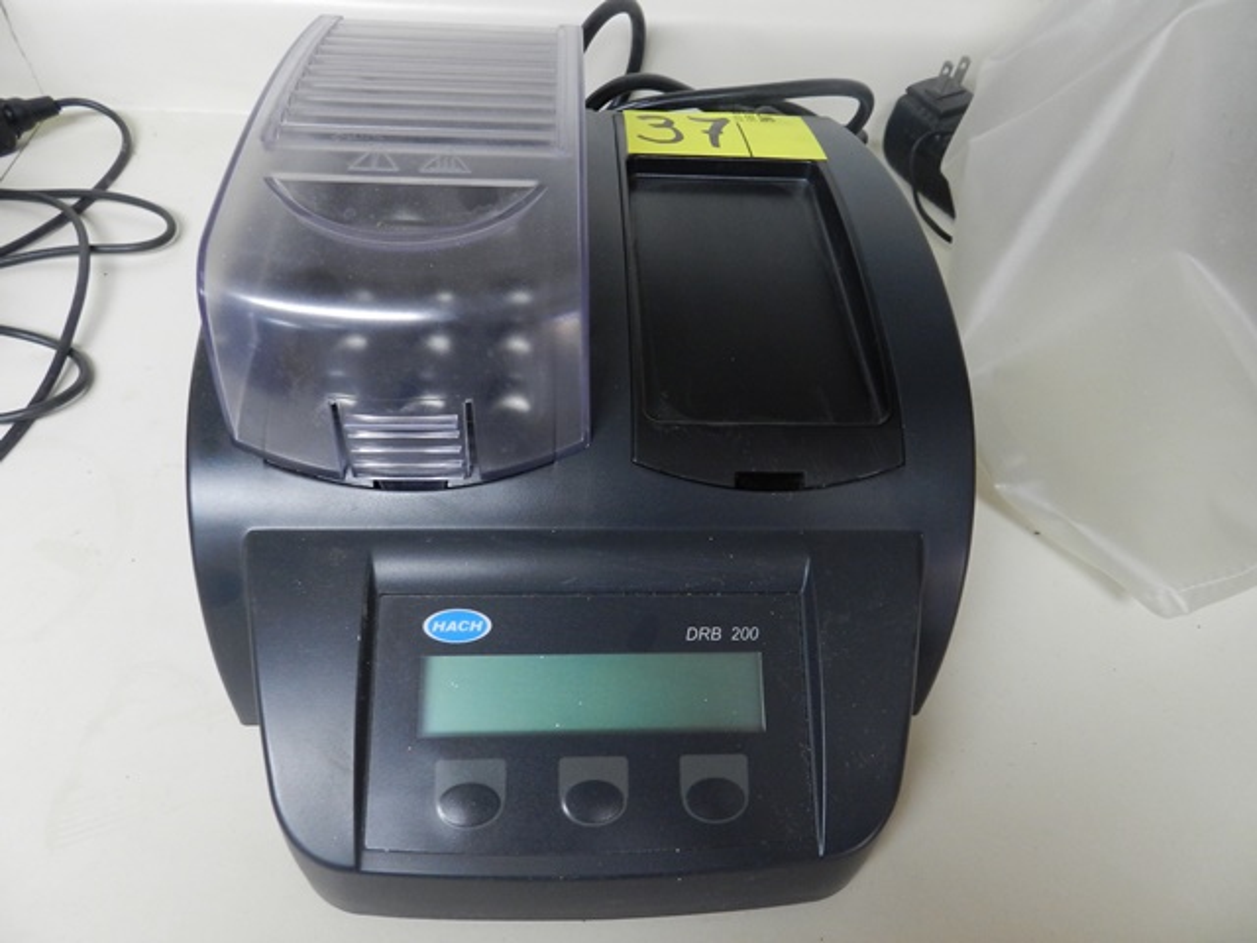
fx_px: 835
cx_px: 628
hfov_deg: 73.9
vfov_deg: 58.9
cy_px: 472
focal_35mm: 23
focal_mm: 4
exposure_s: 1/25
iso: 400
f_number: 3.4
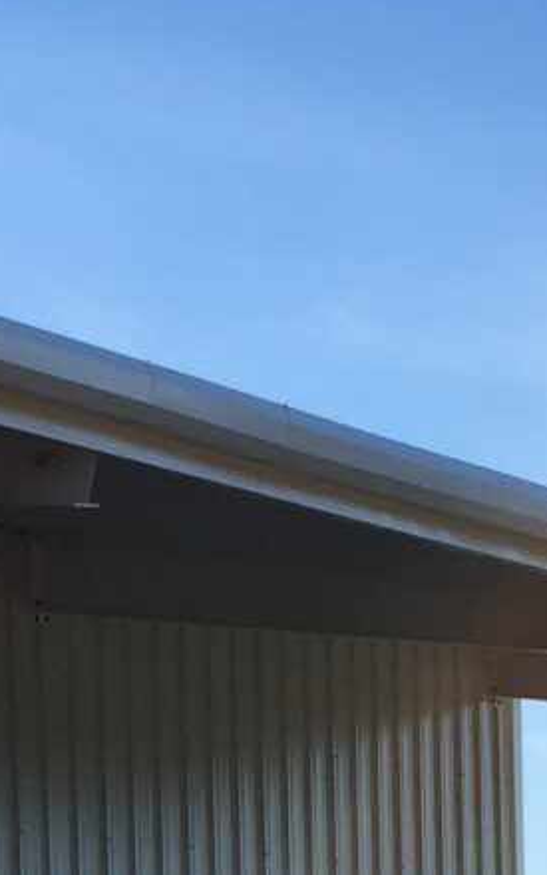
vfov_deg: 14.0
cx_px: -521
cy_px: 1155
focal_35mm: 143
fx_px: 3411
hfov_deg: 8.7
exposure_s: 1/1364
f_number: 2.2
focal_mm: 4.15
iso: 32
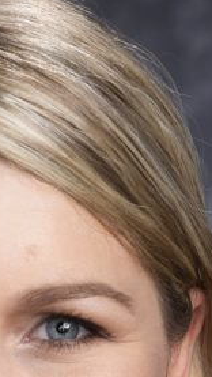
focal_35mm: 524
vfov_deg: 4.1
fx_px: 5232
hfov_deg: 2.3
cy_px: 584
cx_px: -26
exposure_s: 1/200
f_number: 11
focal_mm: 135
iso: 100
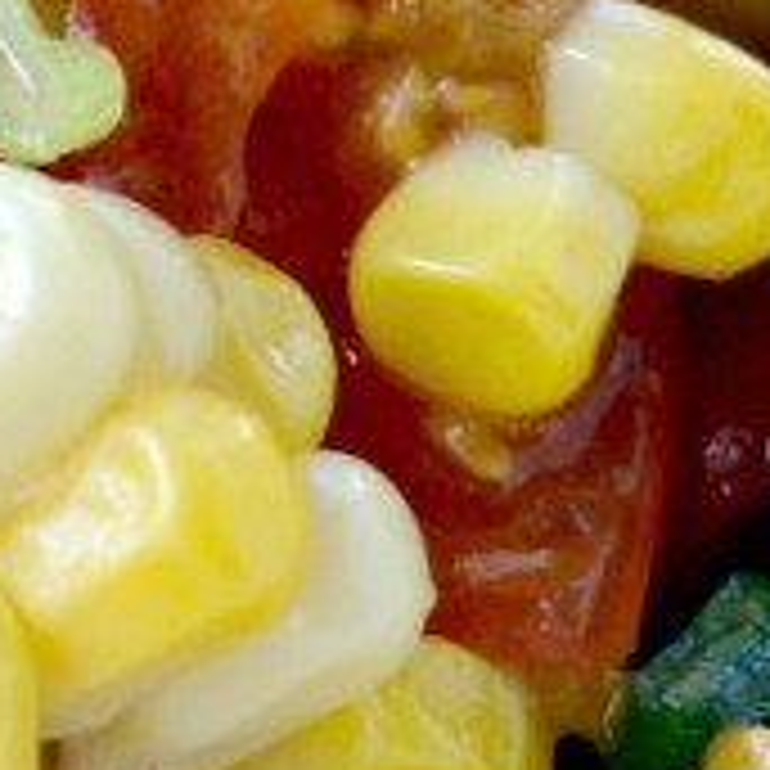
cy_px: 189
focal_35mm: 494
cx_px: -453
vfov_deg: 3.5
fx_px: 12432
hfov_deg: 3.5
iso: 720
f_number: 3.2
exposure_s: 1/500
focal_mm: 50
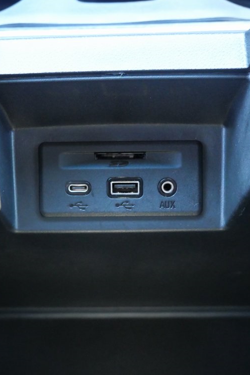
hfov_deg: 28.1
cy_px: 187
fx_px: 500
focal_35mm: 48
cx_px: 113
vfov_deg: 41.1
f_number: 3.8
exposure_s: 1/13
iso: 3200
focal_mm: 17
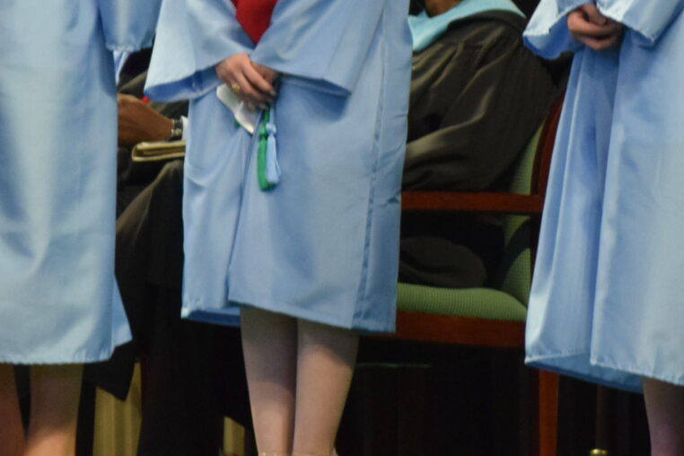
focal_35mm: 492
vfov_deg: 2.8
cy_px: -46
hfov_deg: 4.2
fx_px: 9347
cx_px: 251
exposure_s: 1/60
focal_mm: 122
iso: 1800
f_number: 4.8
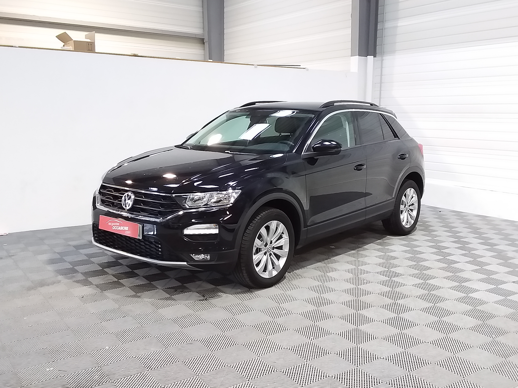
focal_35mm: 28
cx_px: 259
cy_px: 194
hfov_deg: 63.4
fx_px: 419
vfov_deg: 49.7
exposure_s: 1/33
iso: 200
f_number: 1.9
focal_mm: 2.91
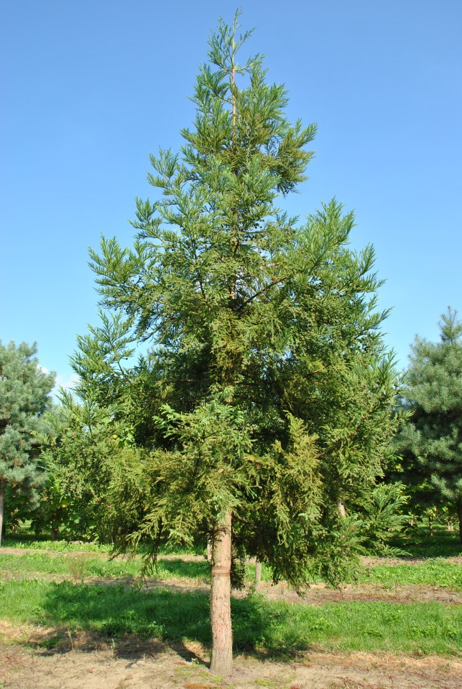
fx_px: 518
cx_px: 231
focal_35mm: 27
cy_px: 344
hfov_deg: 48.1
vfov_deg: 67.3
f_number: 8
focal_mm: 18
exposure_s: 1/250
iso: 200
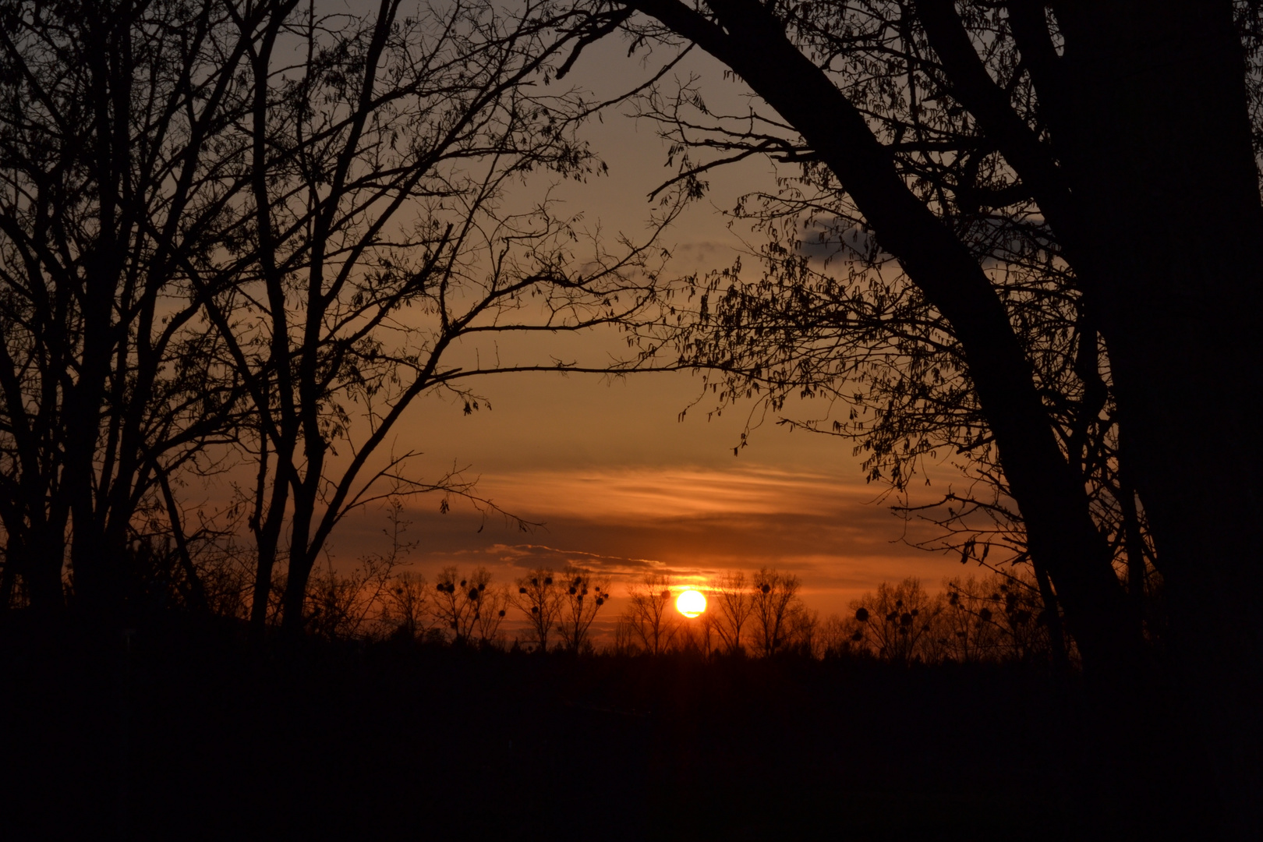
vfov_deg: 16.6
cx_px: 632
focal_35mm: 82
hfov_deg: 24.6
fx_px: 2894
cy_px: 421
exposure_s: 1/200
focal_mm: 55
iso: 100
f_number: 18
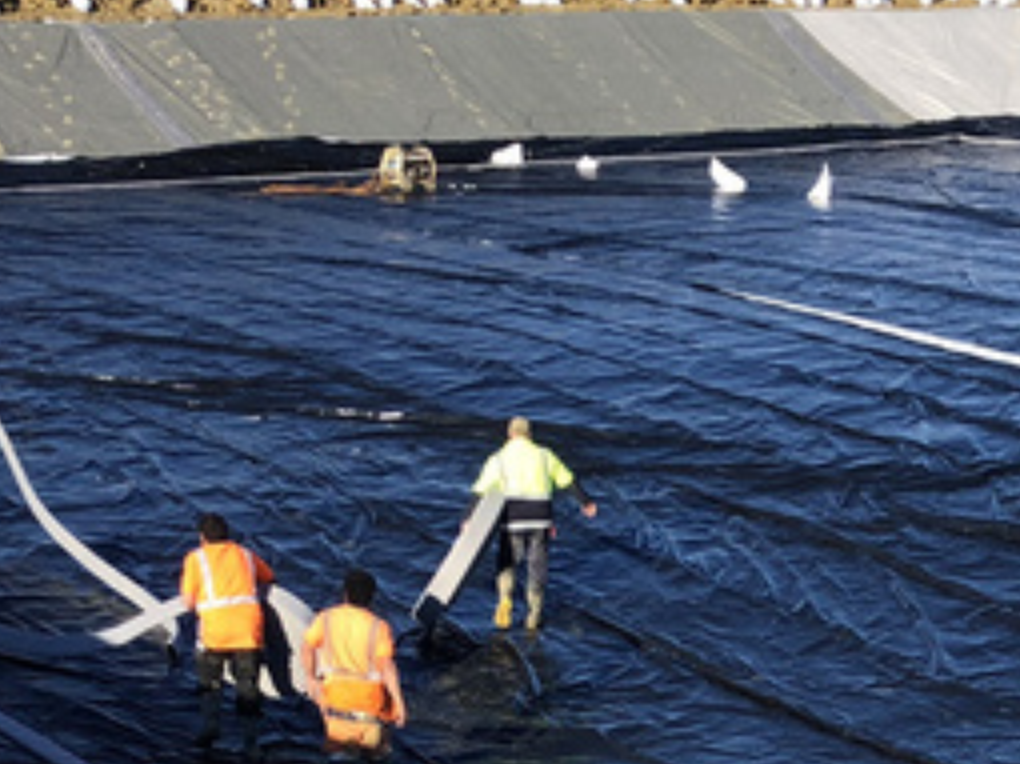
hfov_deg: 22.0
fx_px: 2592
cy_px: 1052
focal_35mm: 88
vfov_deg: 15.8
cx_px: 800
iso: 20
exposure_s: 1/1043
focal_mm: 3.99
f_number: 1.8
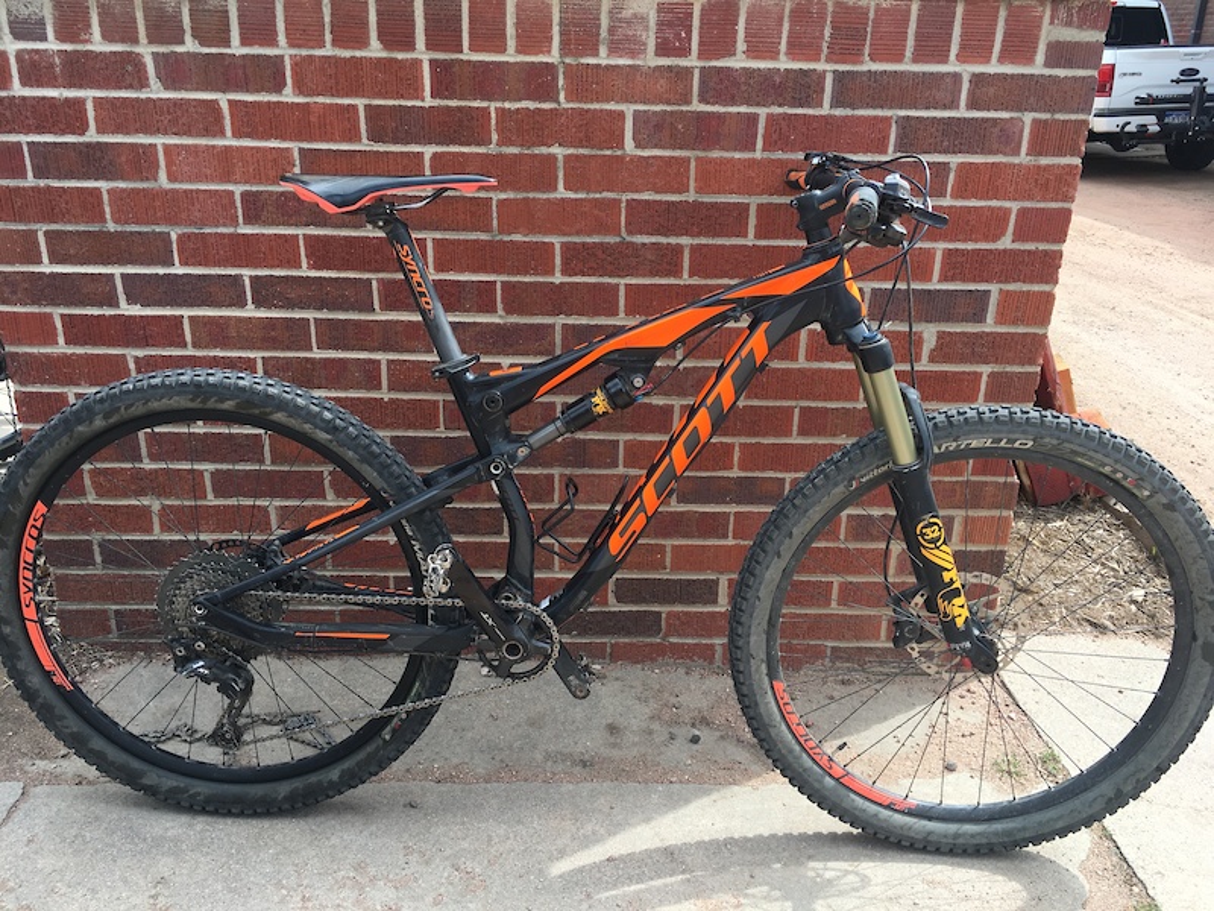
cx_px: 607
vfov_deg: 48.2
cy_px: 456
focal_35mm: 29
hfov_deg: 61.7
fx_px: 1017
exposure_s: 1/334
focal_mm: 4.15
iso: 25
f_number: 2.2
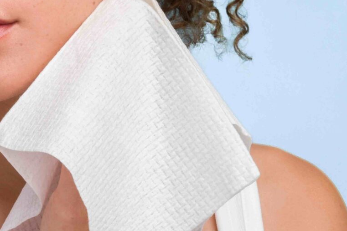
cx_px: 21
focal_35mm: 196
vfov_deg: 7.0
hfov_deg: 10.4
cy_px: 20
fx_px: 1889
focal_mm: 35
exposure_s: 1/250
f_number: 10
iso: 80
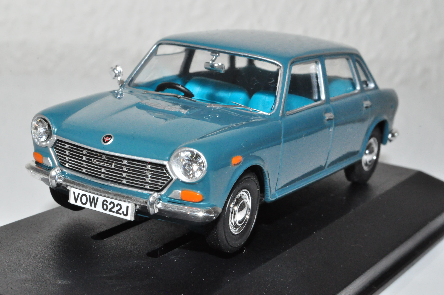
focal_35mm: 75
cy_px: 148
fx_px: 924
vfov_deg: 18.1
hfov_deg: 27.0
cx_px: 222
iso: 1600
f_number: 32
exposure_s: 1/60
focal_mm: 50
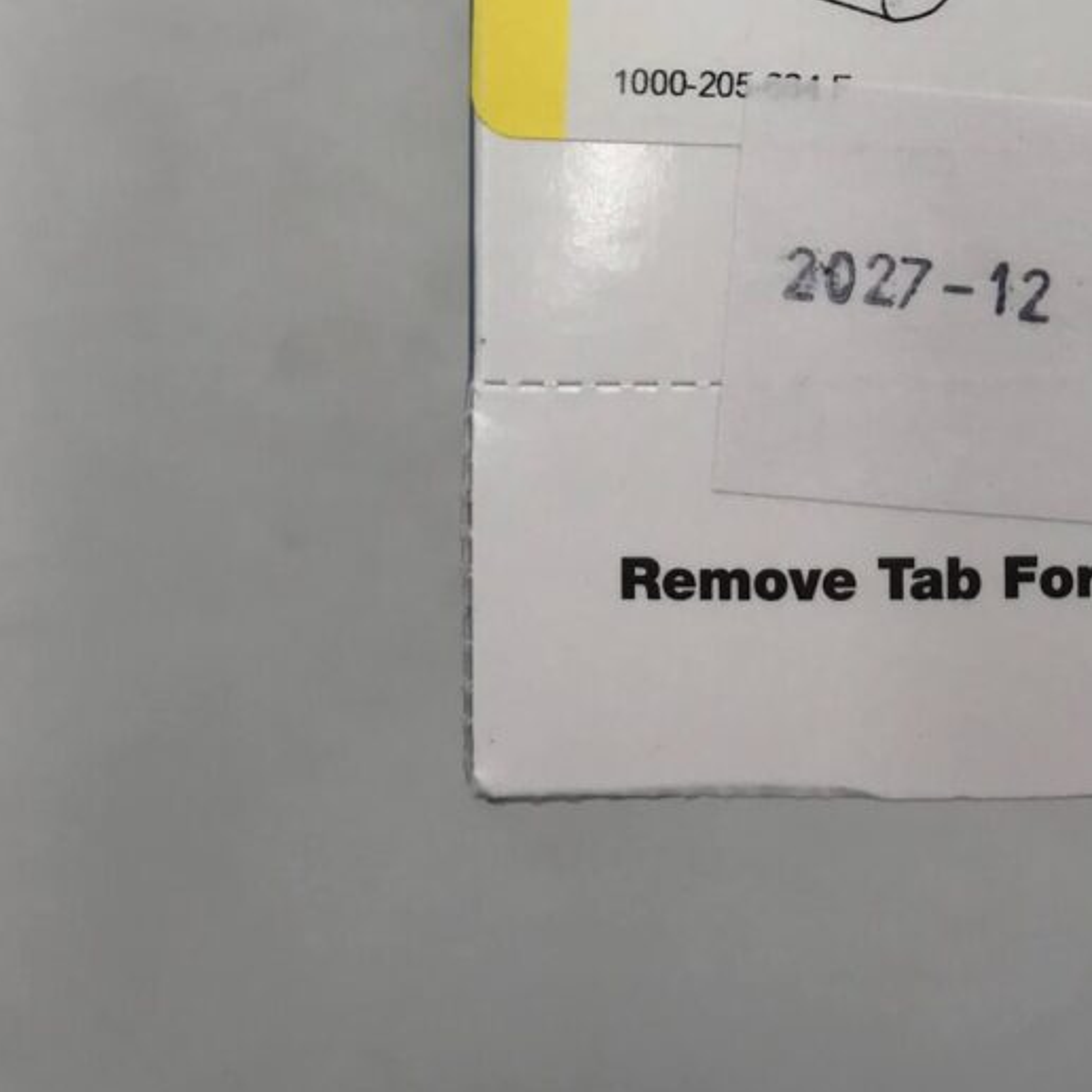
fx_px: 2284
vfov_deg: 24.9
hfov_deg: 25.9
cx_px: 1024
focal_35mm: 64
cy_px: -130
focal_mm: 3.99
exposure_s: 1/120
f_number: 1.8
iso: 25
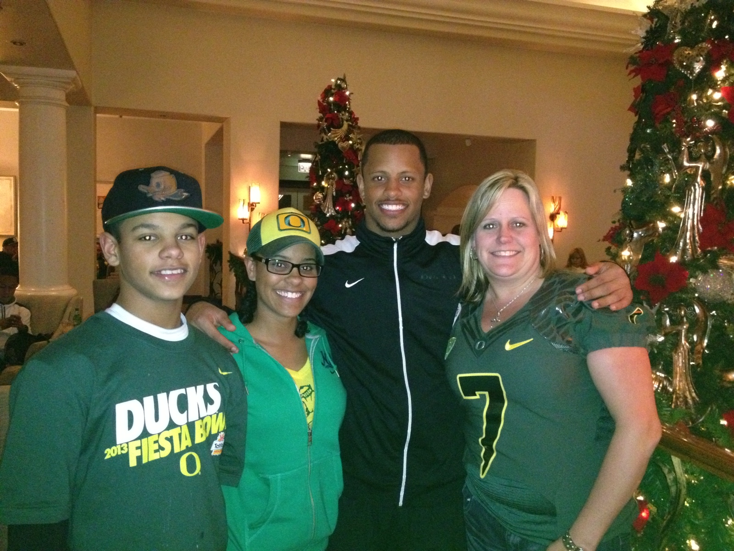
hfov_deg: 52.6
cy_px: 276
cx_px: 367
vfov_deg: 40.7
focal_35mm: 35
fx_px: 742
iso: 800
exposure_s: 1/16
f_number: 2.4
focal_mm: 4.28
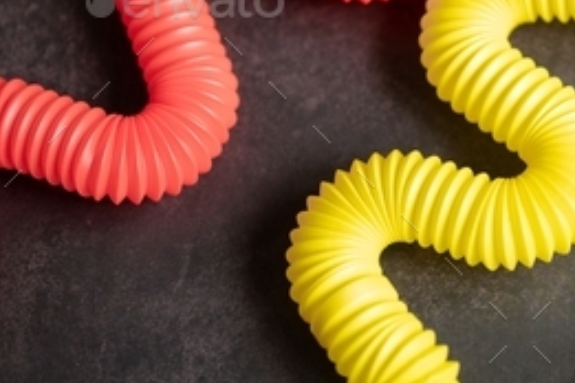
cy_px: 105
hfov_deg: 17.8
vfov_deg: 12.1
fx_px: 1805
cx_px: 509
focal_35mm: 113
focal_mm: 50
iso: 500
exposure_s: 1/320
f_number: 1.8
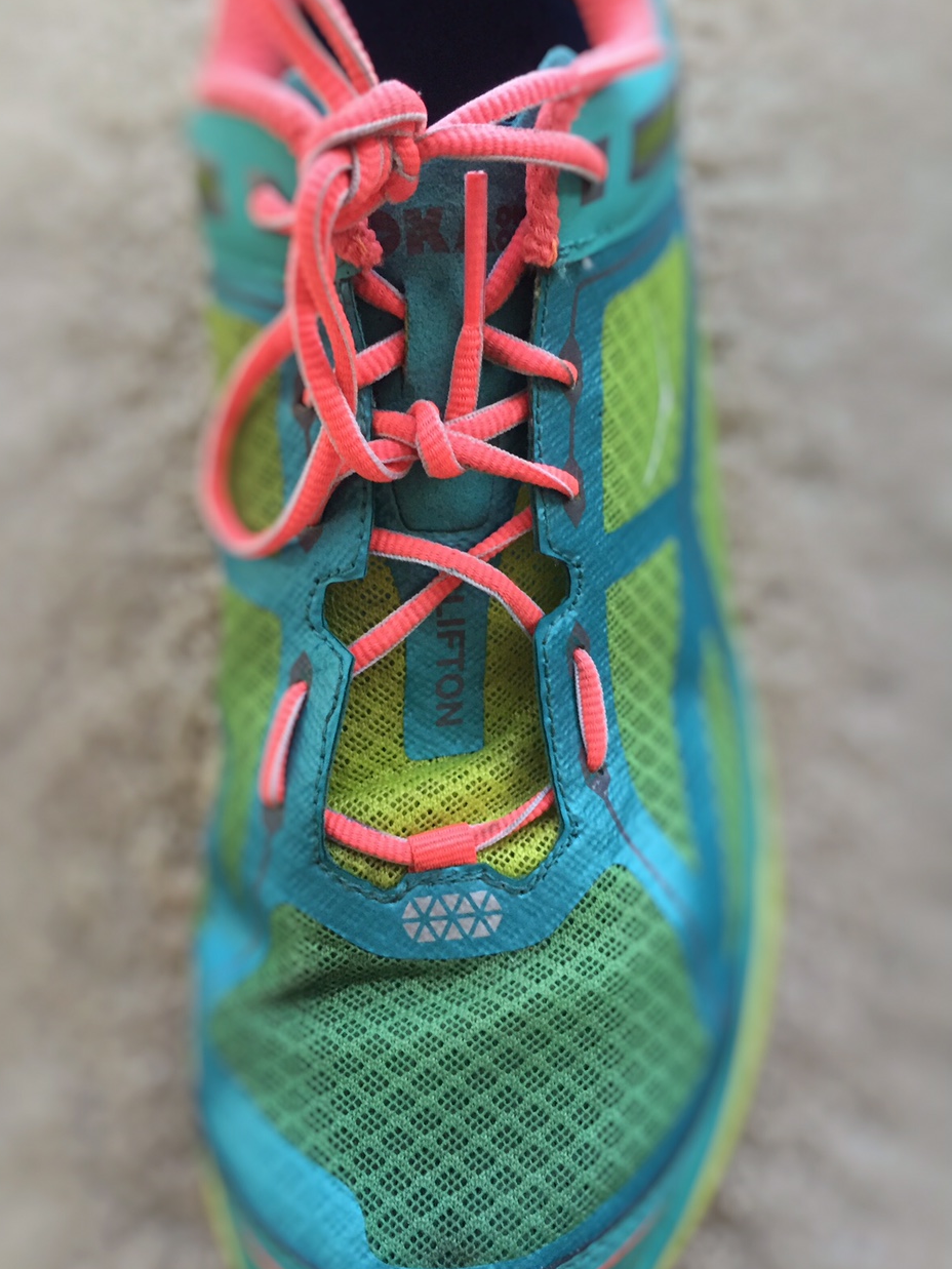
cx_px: 461
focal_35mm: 30
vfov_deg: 60.0
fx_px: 1100
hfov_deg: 46.8
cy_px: 647
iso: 250
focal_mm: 4.15
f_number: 2.2
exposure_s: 1/24
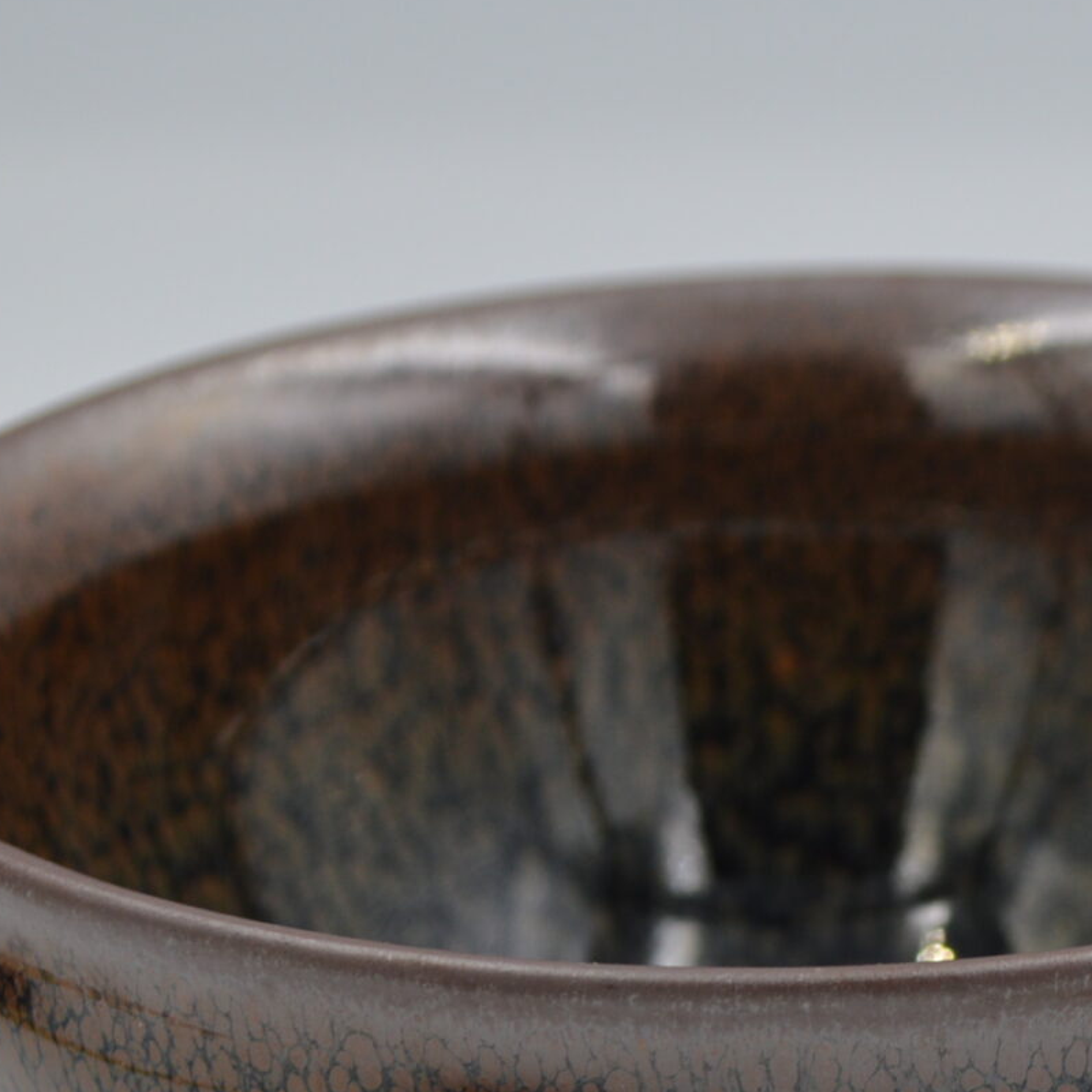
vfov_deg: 10.7
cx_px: 919
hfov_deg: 10.7
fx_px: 5818
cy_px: 1032
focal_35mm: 163
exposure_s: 1/125
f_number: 5.6
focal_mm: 40
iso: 200
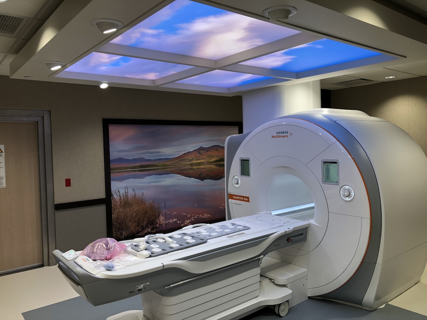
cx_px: 214
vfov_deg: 49.7
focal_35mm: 28
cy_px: 160
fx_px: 345
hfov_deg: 63.4
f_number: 1.8
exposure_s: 1/120
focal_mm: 4
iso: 50
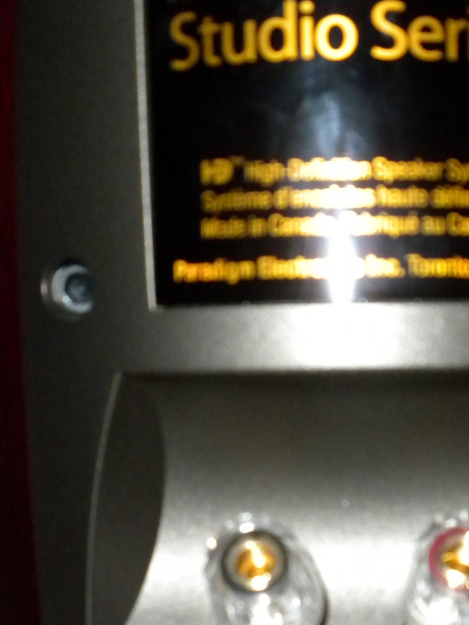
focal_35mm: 80
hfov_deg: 18.3
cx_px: 379
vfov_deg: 24.1
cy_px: 476
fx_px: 1445
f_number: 3.5
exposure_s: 1/30
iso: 400
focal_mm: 6.6
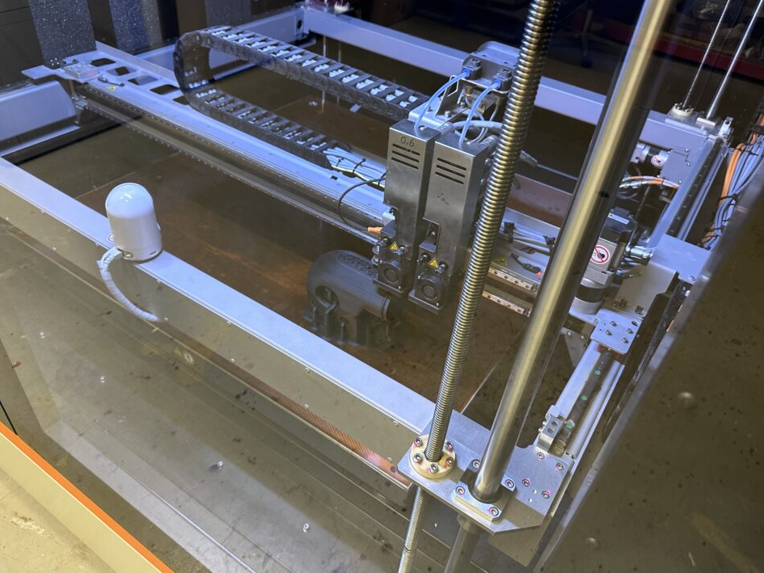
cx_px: 386
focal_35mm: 26
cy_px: 280
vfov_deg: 53.1
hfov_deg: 67.3
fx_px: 574
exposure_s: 1/50
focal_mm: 6.86
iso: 250
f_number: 1.78
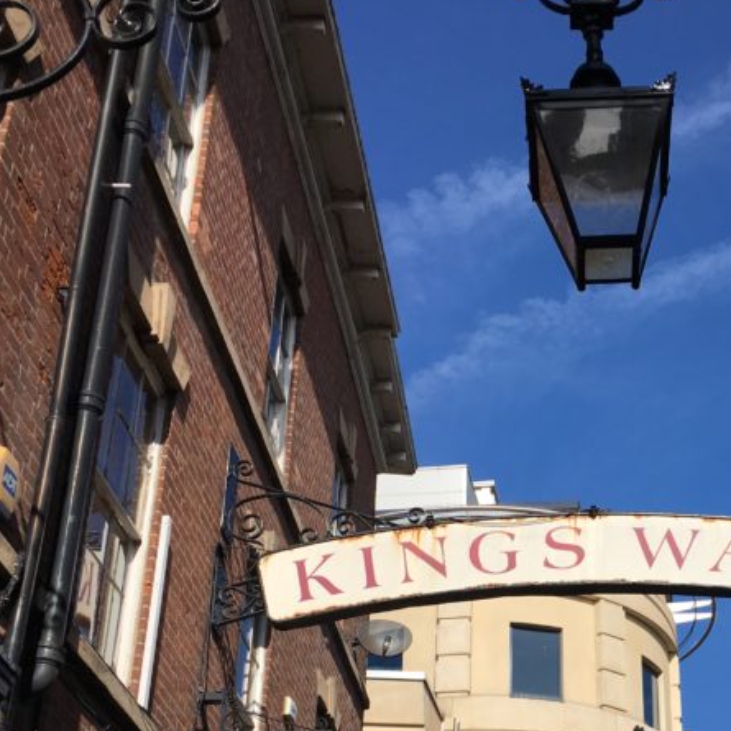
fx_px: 1410
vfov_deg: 28.2
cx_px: 621
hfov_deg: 28.2
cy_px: 619
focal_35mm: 59
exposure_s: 1/2331
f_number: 2.2
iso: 25
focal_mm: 4.15
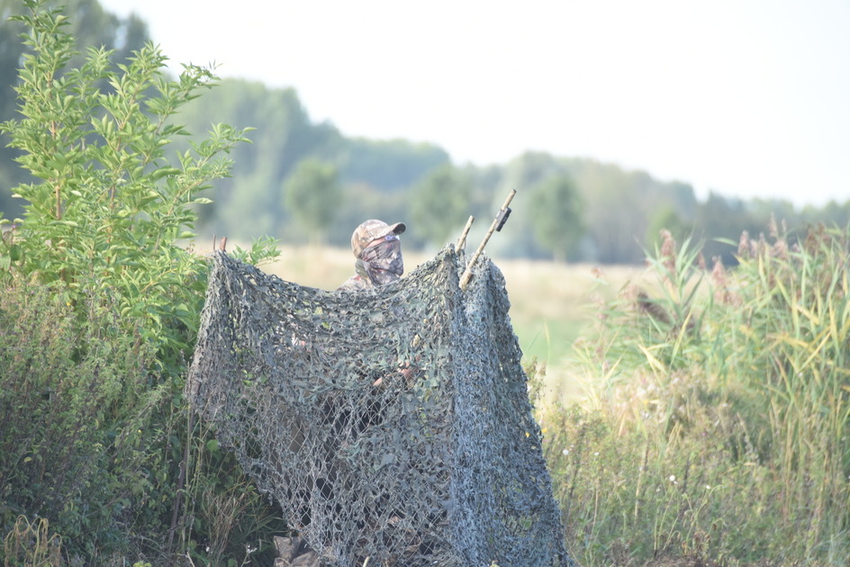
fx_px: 11808
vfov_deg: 2.8
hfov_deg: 4.1
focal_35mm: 500
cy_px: 284
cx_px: 425
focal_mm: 500
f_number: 8
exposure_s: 1/200
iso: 640
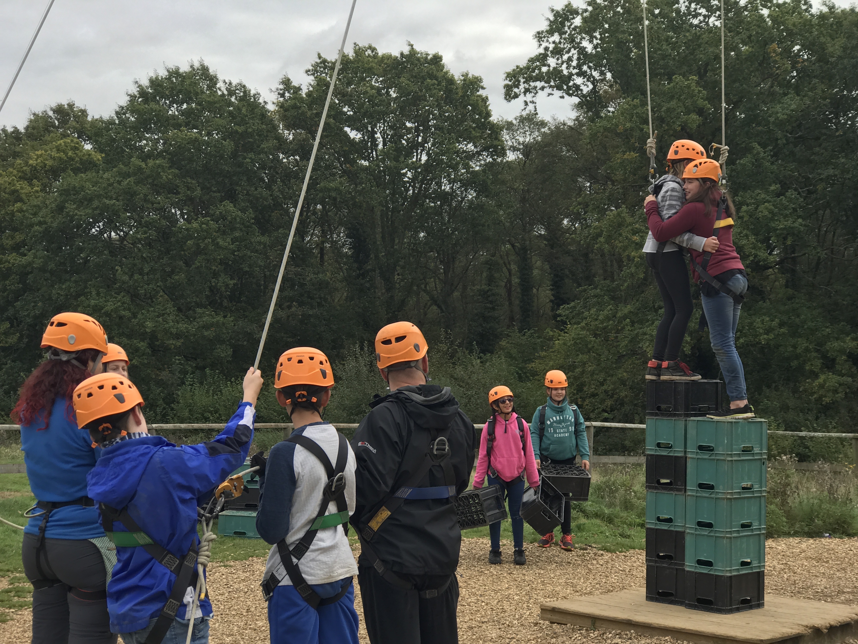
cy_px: 322
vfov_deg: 25.7
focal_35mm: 57
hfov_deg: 33.8
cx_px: 429
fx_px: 1413
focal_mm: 6.6
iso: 20
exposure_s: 1/273
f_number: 2.8
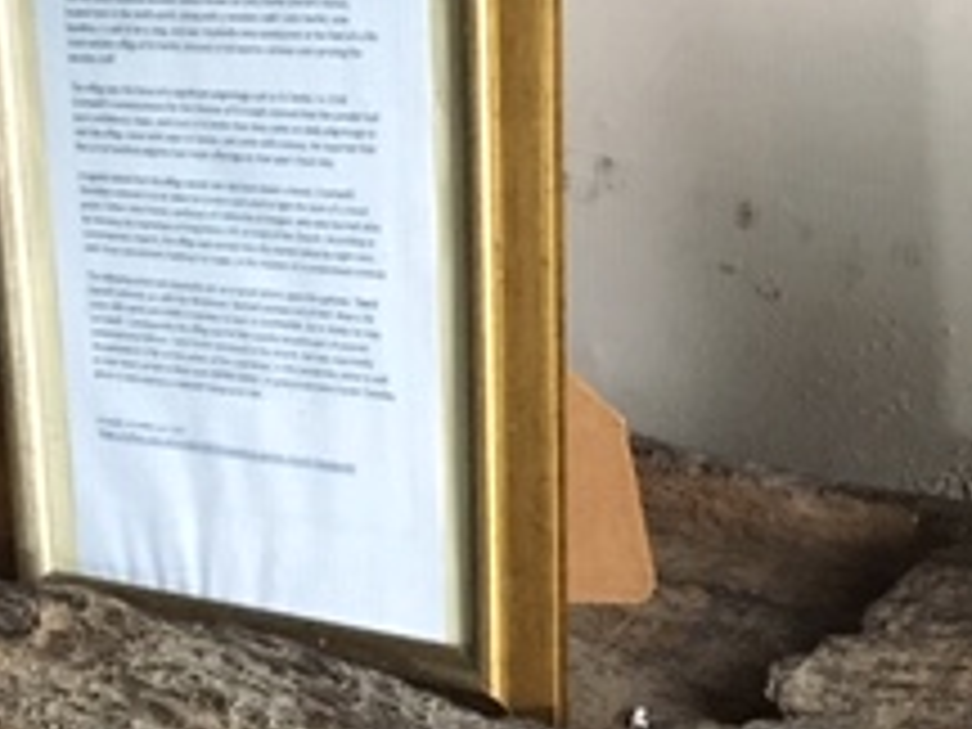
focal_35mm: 86
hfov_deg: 22.6
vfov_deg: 16.8
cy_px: 734
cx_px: 716
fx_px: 2415
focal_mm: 4.15
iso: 320
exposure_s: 1/17
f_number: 2.2
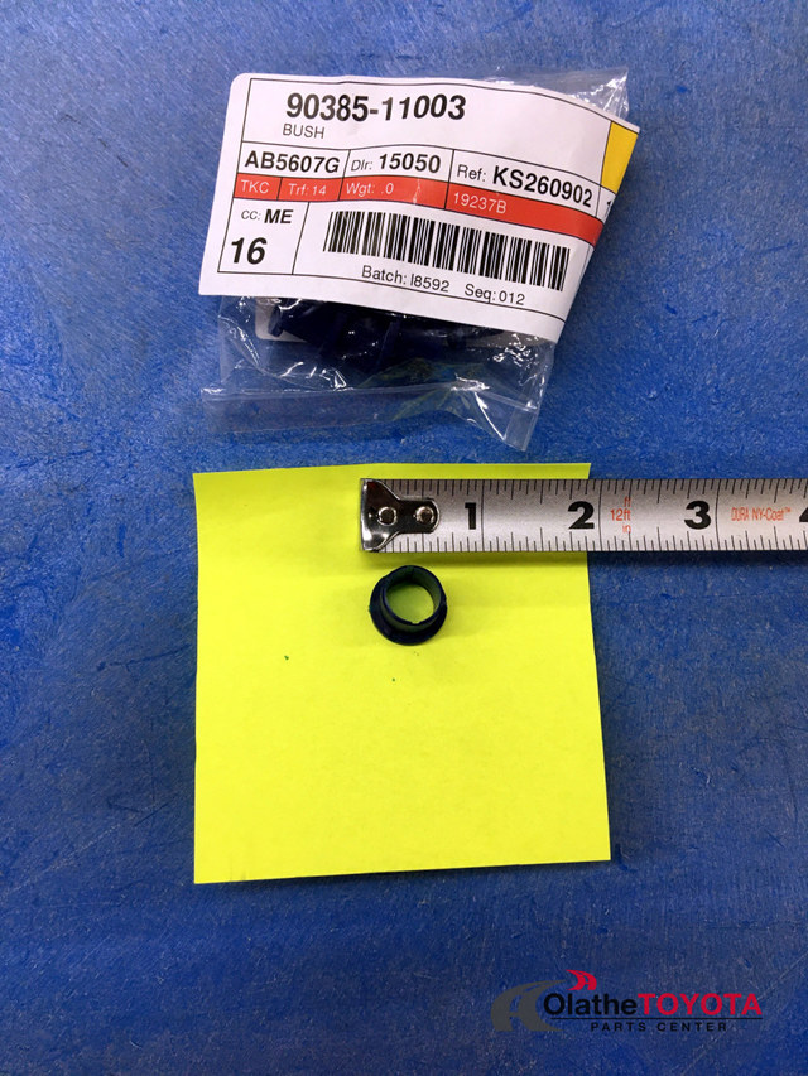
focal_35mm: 29
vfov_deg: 61.7
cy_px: 538
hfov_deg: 48.2
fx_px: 902
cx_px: 404
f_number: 2.2
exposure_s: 1/30
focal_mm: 4.15
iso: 40
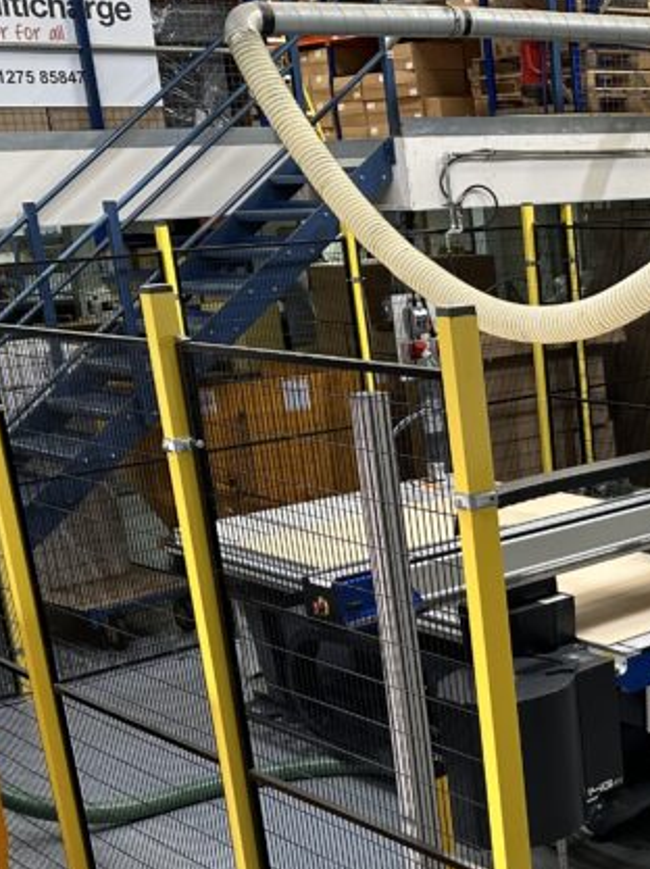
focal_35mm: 59
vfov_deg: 32.3
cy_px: 617
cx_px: 779
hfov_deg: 22.8
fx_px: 1479
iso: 160
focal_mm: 6.86
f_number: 1.78
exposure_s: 1/100
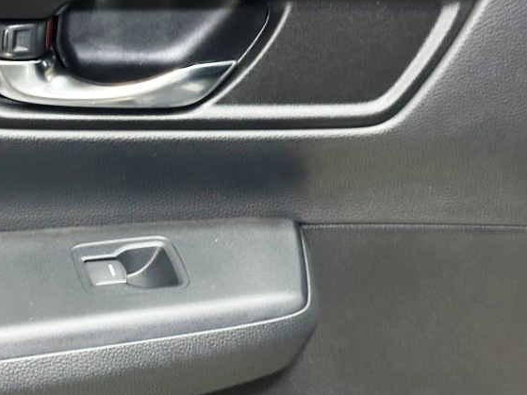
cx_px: 111
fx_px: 1339
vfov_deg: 16.8
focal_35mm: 88
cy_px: 188
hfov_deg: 22.0
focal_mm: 6.86
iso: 640
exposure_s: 1/30
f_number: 1.78
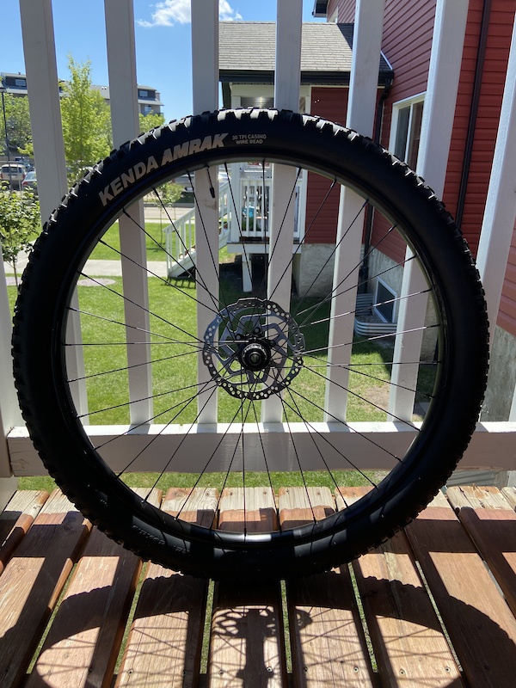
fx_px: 517
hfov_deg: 53.1
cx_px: 258
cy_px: 344
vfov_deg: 67.3
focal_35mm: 26
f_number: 1.8
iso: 32
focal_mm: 4.25
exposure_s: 1/1124
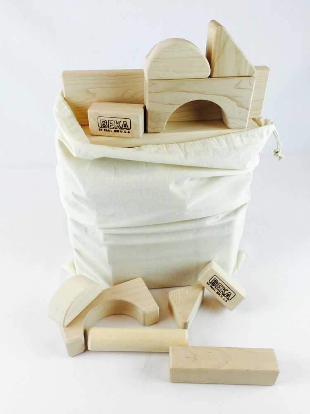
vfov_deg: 61.7
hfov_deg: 48.2
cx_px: 155
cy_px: 207
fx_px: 346
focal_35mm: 29
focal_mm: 4.15
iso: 32
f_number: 2.2
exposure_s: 1/120
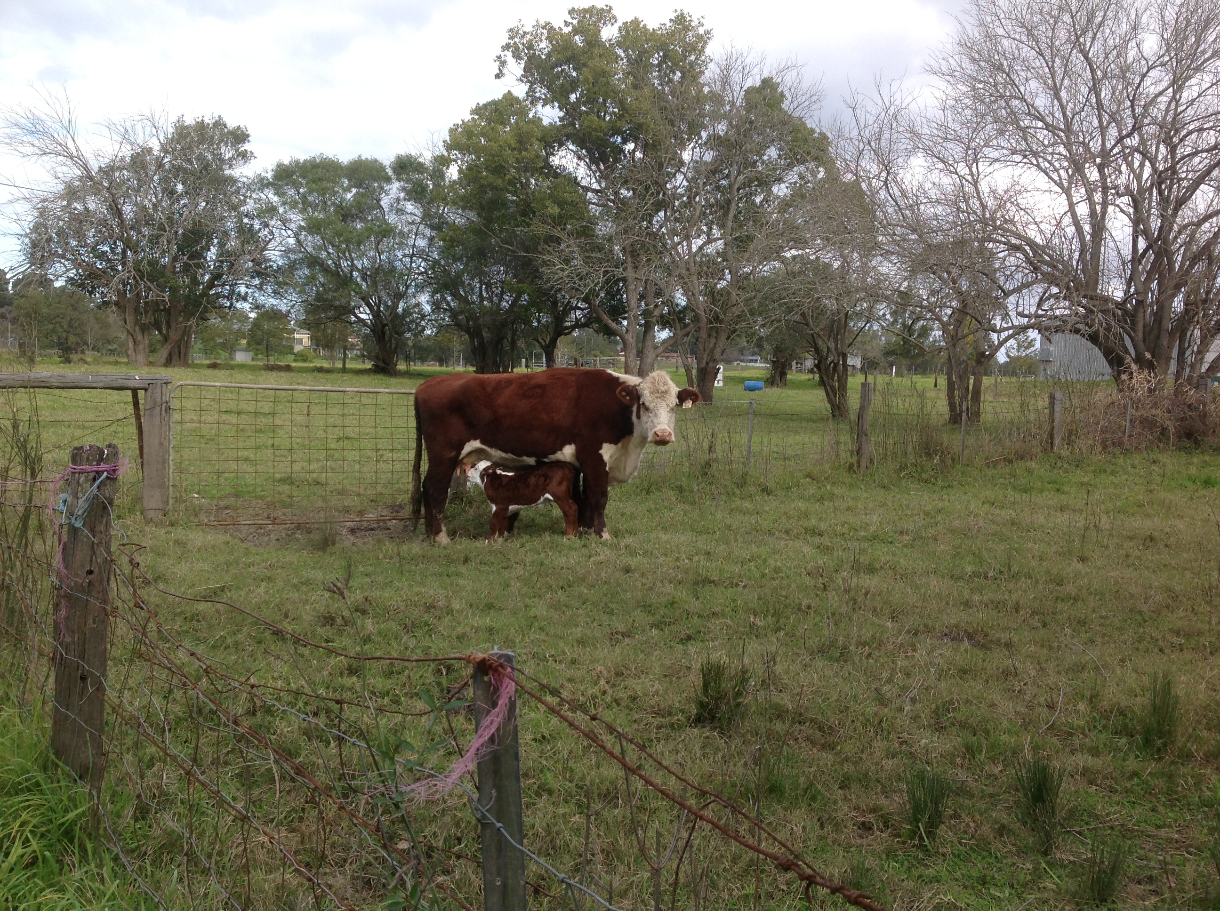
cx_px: 610
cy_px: 456
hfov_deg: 52.7
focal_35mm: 35
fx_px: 1232
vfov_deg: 40.6
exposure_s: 1/737
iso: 50
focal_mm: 4.28
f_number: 2.4
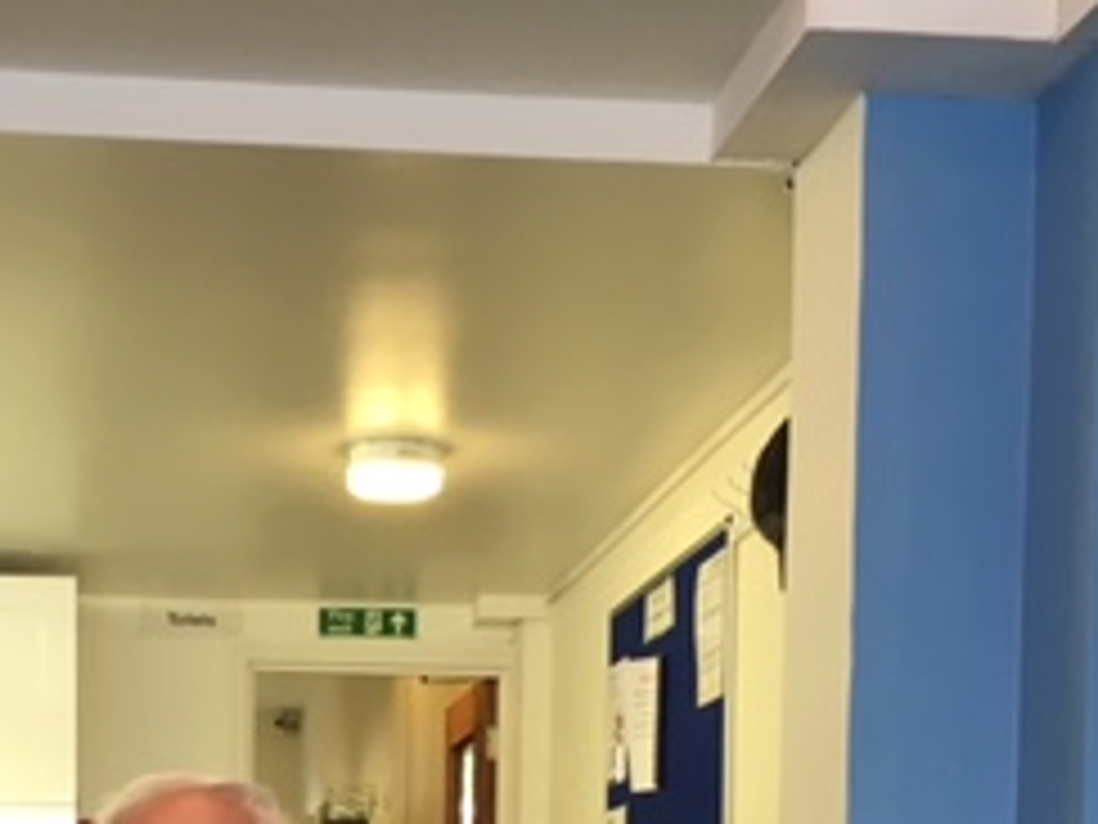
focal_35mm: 76
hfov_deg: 25.4
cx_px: 284
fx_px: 2411
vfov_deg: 18.1
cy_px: 1072
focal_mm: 4.15
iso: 64
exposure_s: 1/33
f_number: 2.2
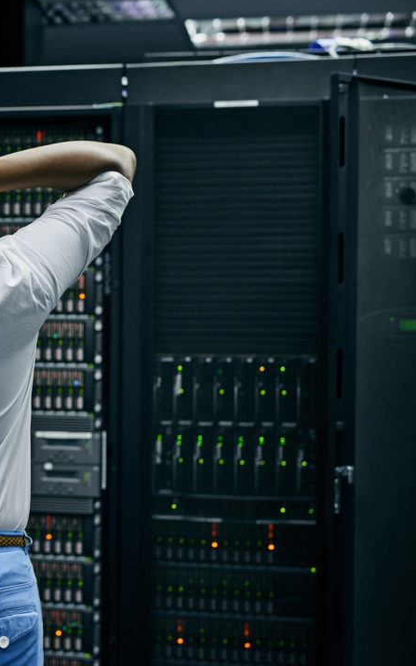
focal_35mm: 77
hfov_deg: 16.3
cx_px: -75
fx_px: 1396
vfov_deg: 26.8
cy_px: 331
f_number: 2.5
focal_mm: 50
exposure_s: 1/100
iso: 640
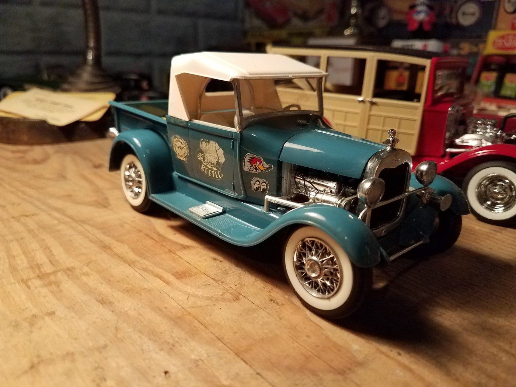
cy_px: 194
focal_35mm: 26
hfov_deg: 67.3
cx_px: 258
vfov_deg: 53.1
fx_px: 388
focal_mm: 4.2
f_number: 1.7
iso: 200
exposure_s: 1/60
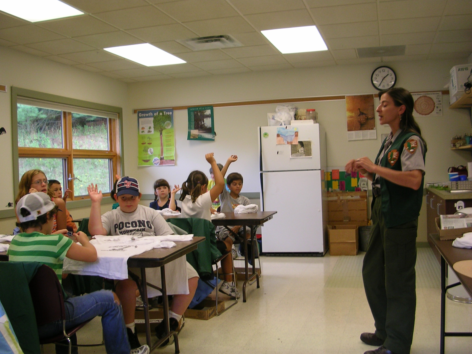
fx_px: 518
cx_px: 236
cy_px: 177
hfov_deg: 49.0
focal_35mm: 38
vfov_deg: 37.7
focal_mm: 5.8
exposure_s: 1/37.5
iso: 50
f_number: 2.8
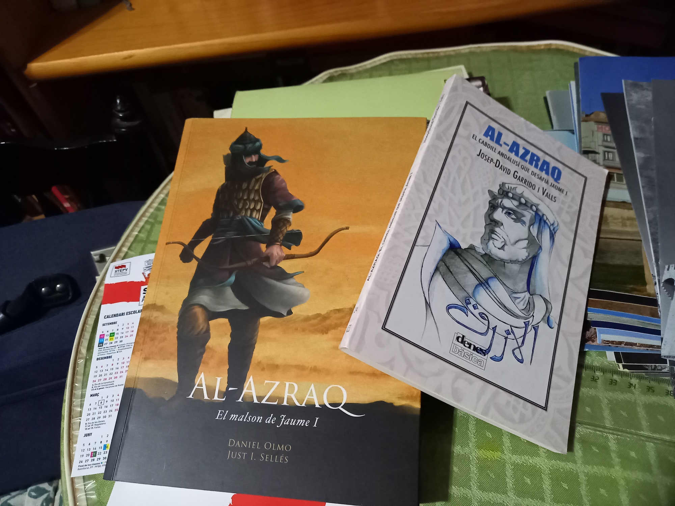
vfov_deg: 54.9
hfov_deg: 69.4
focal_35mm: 25
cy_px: 253
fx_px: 487
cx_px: 338
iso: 1250
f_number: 1.8
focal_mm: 4.65
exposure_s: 1/20
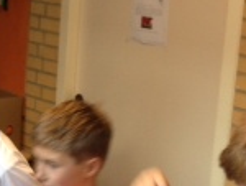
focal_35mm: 149
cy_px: 165
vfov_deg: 9.9
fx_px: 1061
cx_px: -93
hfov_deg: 12.7
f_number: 2.4
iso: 64
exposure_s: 1/20
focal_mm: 4.28
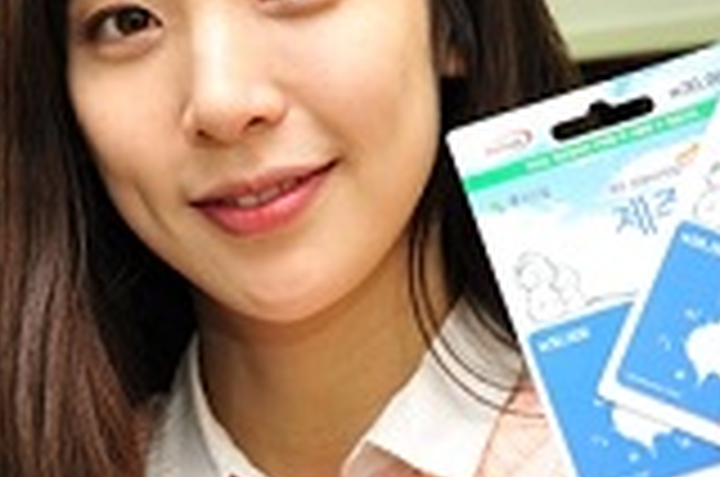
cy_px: 144
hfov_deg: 14.9
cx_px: -176
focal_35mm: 133
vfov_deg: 10.3
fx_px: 2655
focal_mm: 38
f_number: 8
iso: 320
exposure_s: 1/60
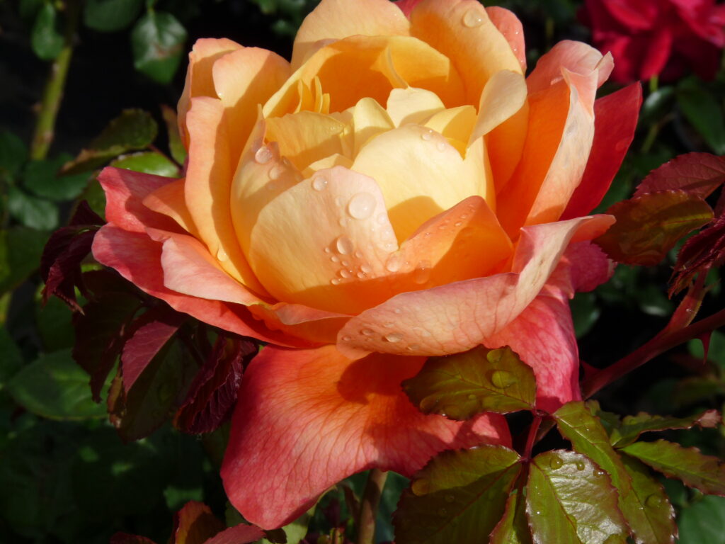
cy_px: 272
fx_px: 1696
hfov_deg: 24.1
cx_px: 362
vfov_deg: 18.2
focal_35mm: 81
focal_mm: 14.4
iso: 100
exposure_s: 1/400
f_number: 6.3
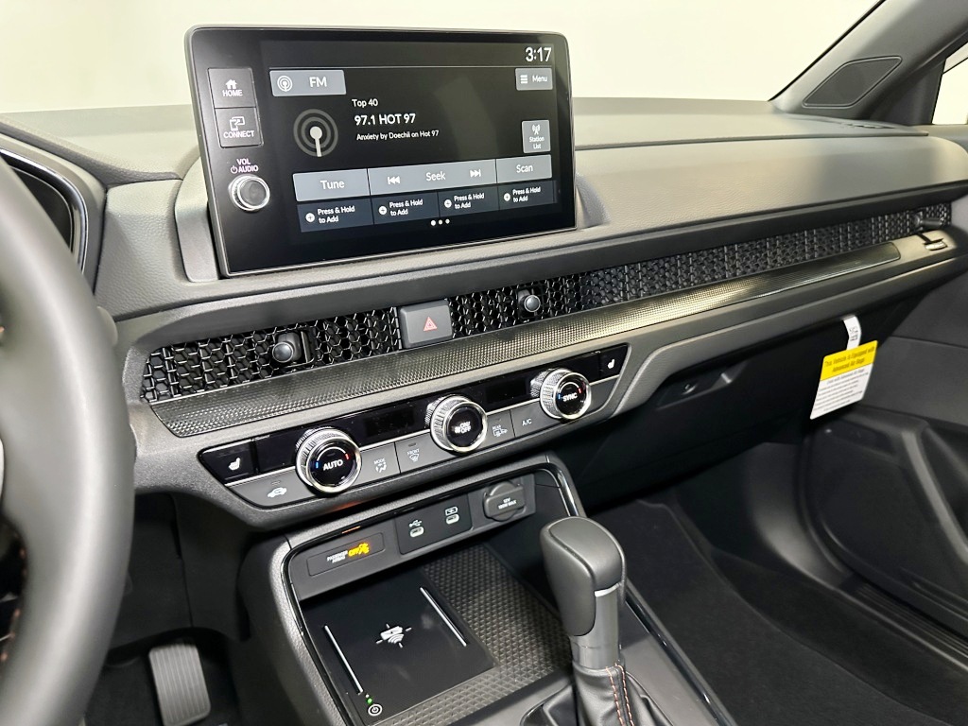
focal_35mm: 24
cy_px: 363
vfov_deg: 56.8
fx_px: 671
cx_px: 484
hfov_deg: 71.6
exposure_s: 1/40
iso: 1000
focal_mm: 6.86
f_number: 1.78
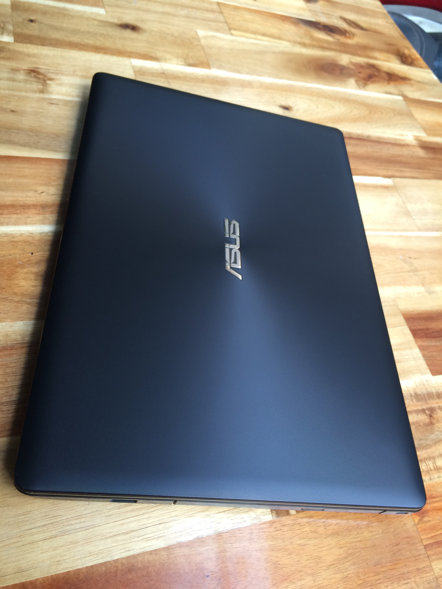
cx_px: 221
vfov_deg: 61.7
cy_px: 294
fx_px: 494
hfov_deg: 48.2
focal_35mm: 29
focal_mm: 4.15
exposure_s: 1/33
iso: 32
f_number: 2.2
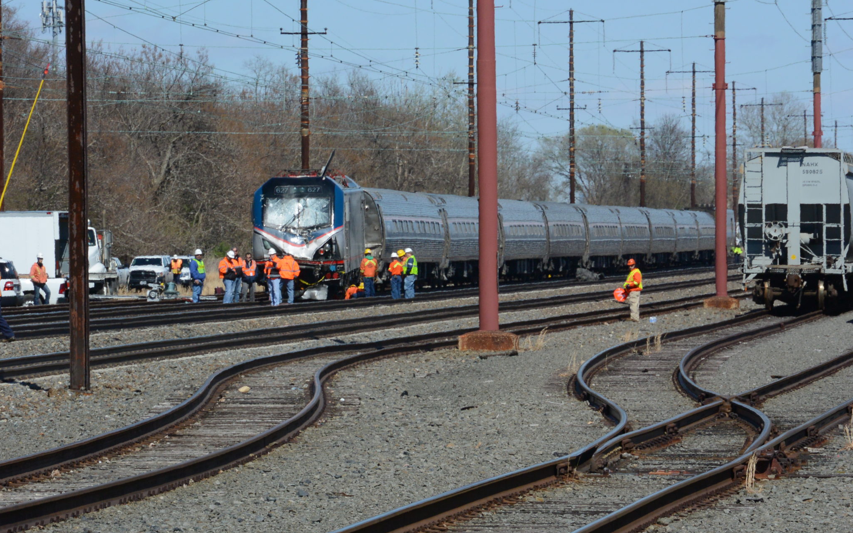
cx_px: 427
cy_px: 258
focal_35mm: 268
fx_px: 6230
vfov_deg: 4.9
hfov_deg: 7.8
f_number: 9
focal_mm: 97.2
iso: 200
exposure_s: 1/640
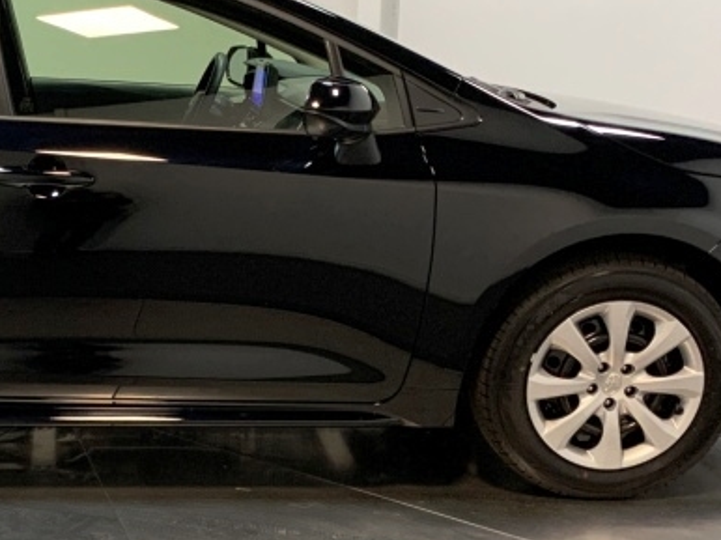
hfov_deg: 26.9
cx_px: 26
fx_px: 1436
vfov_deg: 21.2
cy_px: 381
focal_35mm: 69
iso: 250
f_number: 1.8
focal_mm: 4.25
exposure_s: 1/60
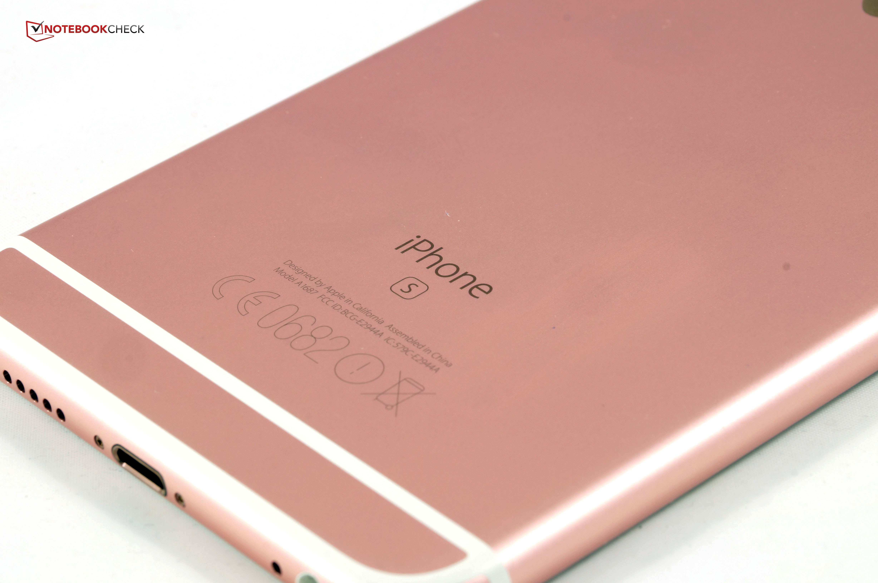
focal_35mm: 202
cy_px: 292
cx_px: 439
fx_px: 4933
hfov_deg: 10.2
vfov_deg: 6.8
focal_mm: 135
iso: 100
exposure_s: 1/1.6
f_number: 18
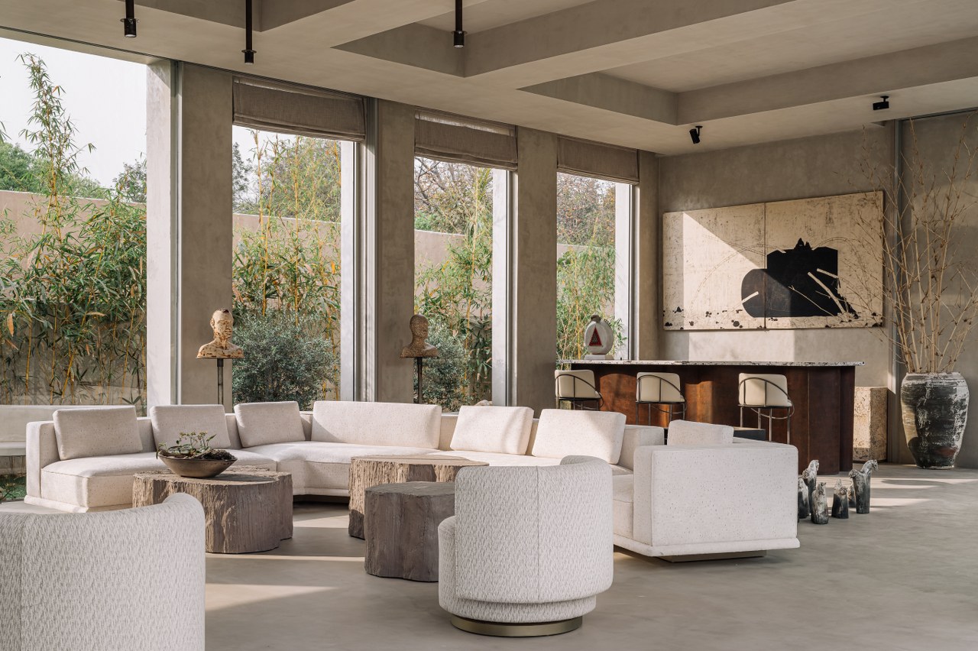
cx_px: 489
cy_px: 326
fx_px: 1140
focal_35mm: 42
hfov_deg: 46.4
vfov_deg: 31.9
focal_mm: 42
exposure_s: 1/10
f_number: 10
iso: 100
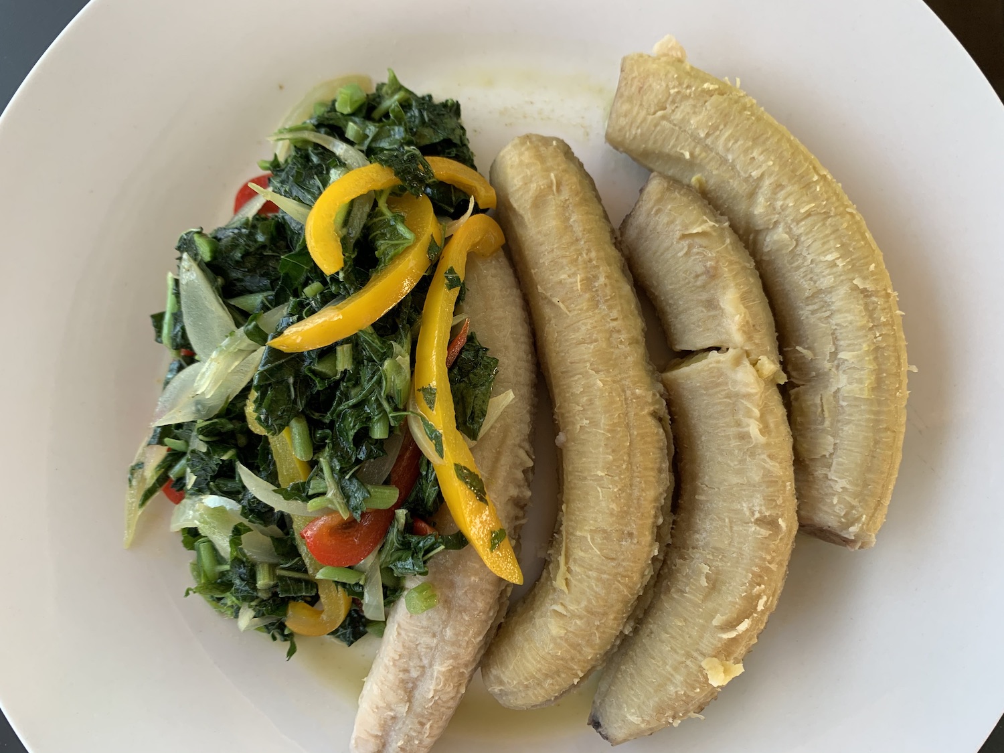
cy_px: 376
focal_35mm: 26
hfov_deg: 67.3
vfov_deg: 53.1
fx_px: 754
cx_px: 502
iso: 64
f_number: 1.8
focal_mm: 4.25
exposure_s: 1/121
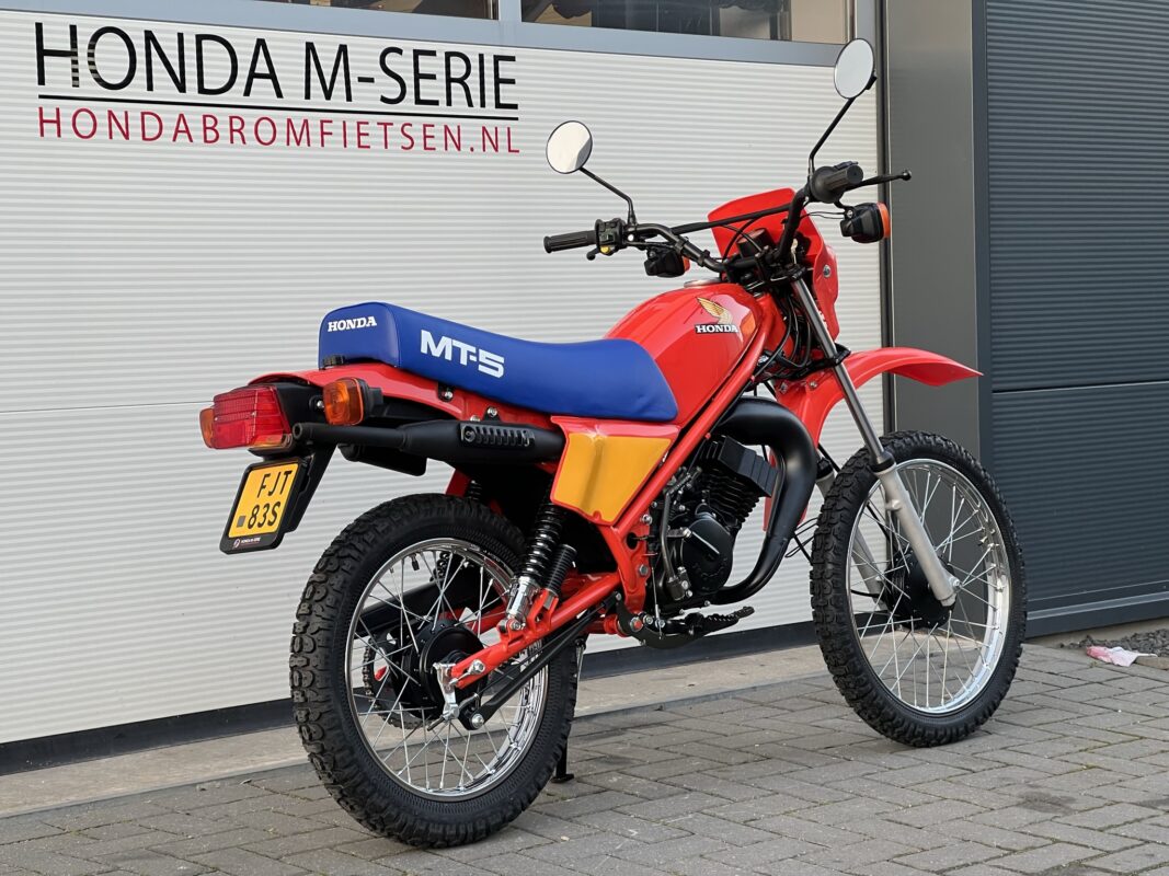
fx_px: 2600
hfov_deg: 25.3
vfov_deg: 19.1
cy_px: 438
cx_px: 584
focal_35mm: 77
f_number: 2.8
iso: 125
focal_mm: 9
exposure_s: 1/100
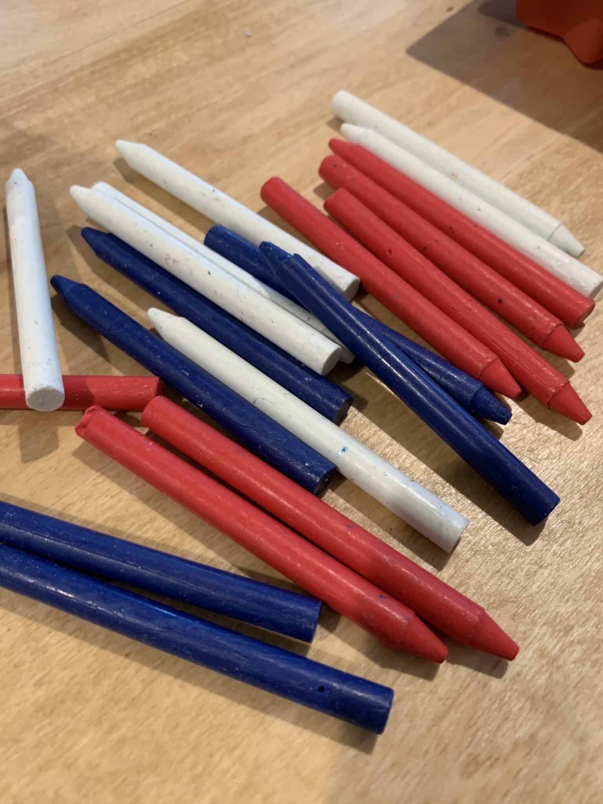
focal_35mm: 26
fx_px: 604
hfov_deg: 53.1
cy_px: 402
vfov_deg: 67.3
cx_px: 302
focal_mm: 4.25
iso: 250
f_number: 1.8
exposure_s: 1/60
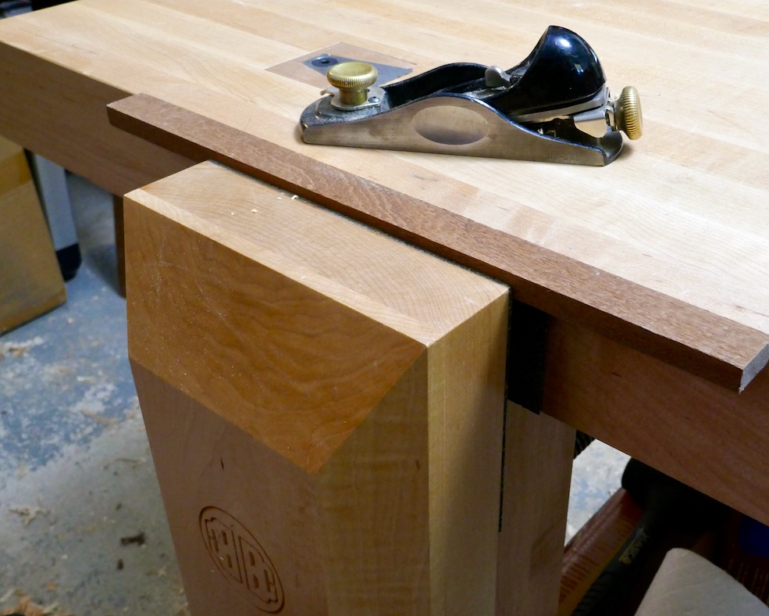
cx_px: 444
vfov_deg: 37.3
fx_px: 910
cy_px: 312
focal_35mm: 40
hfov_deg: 45.6
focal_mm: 12.7
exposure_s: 1/40
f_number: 7.1
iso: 1600
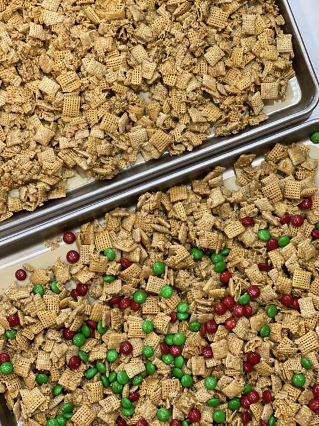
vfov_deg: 25.3
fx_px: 946
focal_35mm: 77
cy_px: 213
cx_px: 160
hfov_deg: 19.1
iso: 320
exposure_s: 1/40
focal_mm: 9
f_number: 2.8
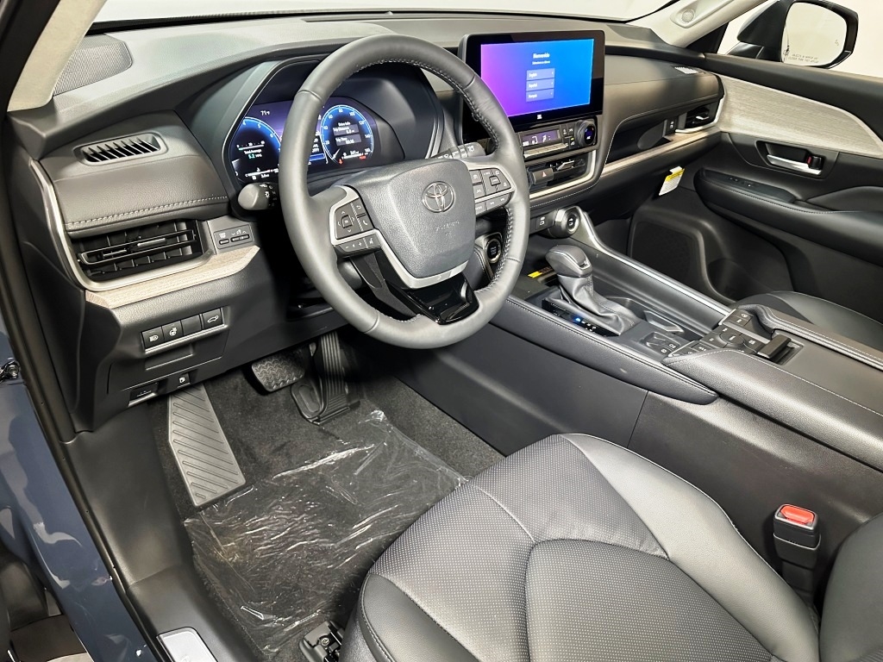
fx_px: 612
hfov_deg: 71.6
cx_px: 442
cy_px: 331
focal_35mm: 24
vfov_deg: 56.8
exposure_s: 1/40
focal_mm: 6.86
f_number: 1.78
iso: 1000
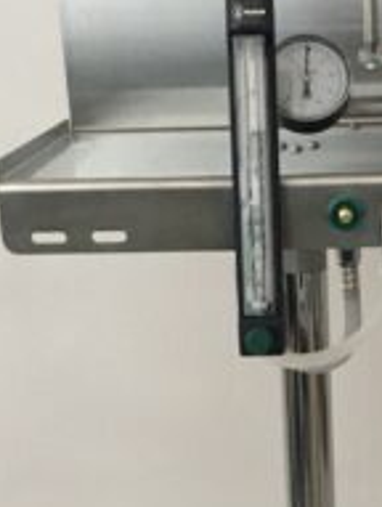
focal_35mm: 97
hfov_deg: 15.2
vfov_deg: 19.4
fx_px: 1422
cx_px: 329
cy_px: 544
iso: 200
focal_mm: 4.15
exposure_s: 1/17
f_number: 2.2
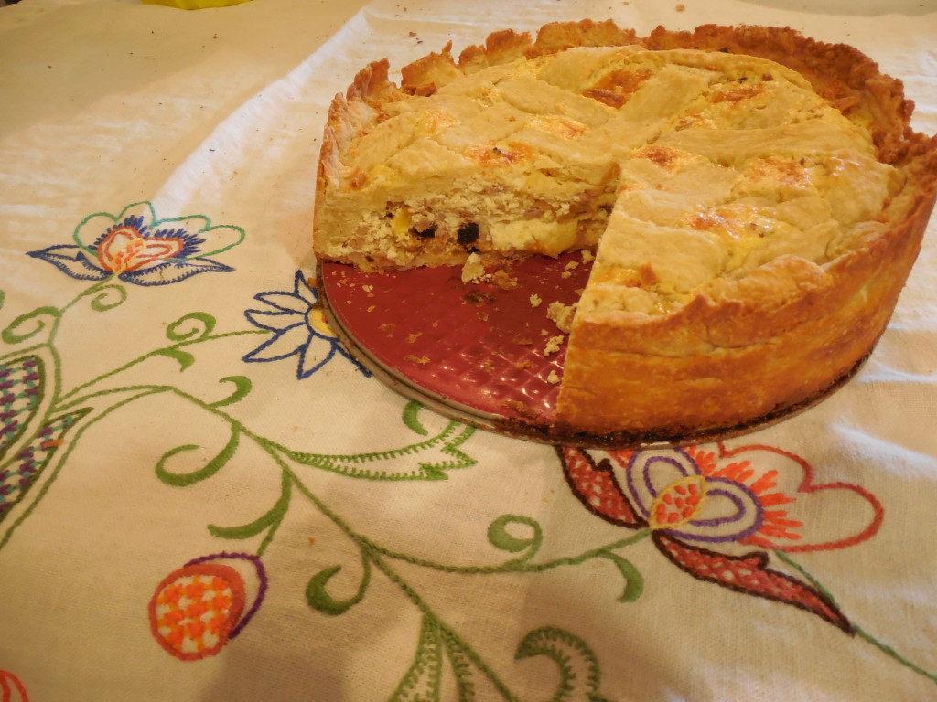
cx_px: 468
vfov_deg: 54.9
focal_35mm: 25
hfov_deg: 69.4
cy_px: 351
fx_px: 677
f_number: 3.3
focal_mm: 4.5
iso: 640
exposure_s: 1/8
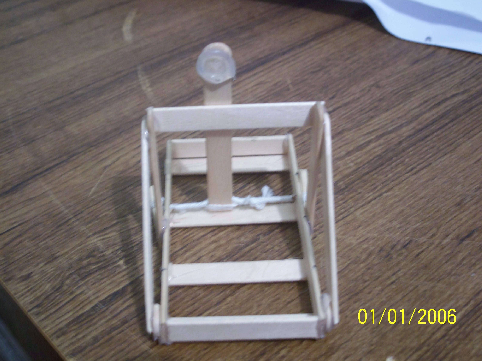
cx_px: 237
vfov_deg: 28.0
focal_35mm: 52
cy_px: 179
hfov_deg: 36.8
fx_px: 724
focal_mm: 10.7
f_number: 3.2
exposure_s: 1/13
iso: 200
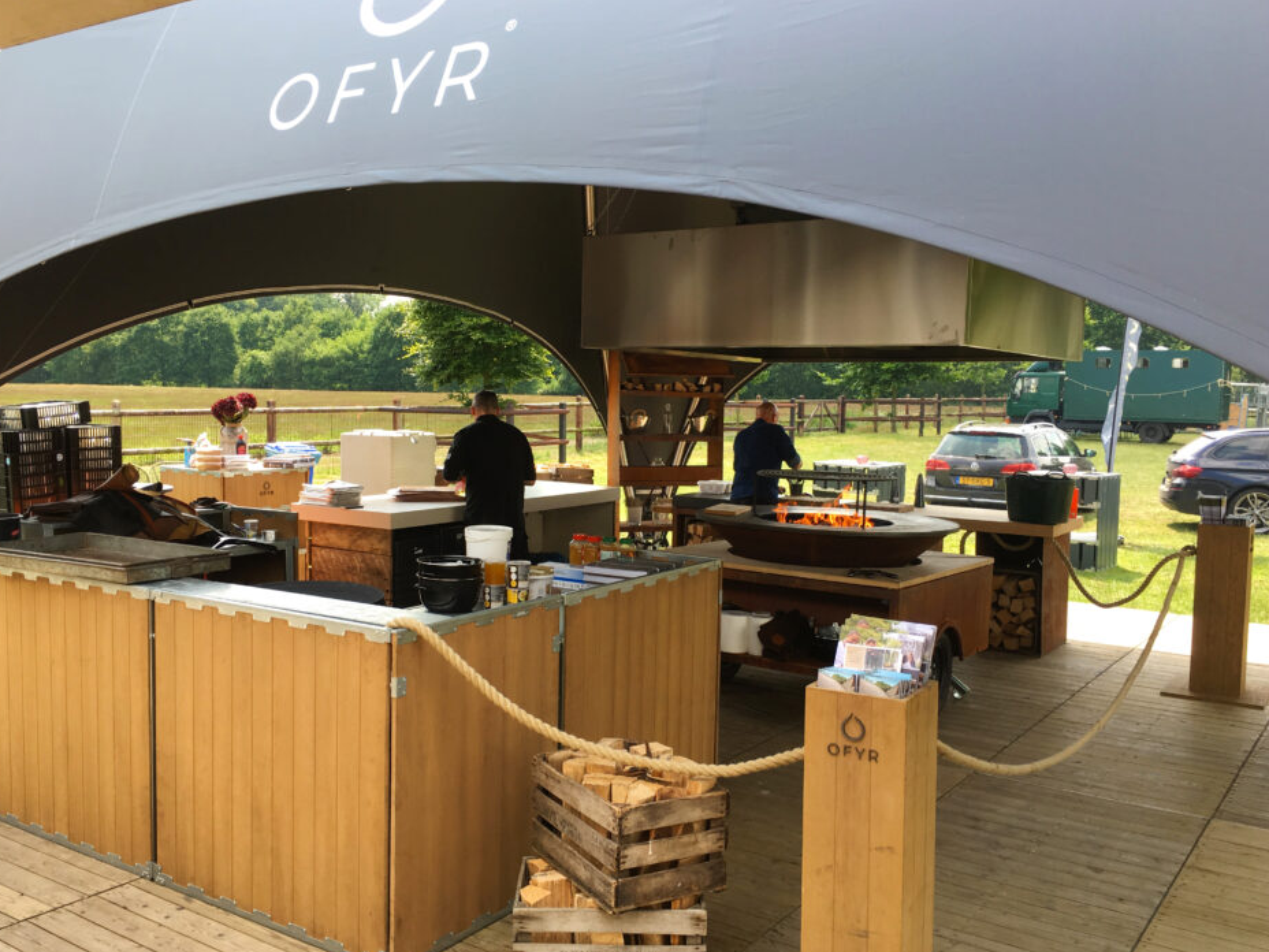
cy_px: 491
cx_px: 614
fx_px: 1173
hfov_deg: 56.8
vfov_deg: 44.2
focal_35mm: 32
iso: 25
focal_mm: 4.15
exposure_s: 1/285
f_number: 2.2
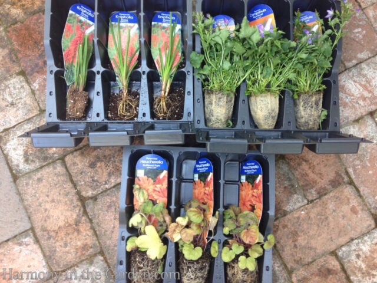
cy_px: 142
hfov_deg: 55.4
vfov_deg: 42.9
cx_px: 188
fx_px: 359
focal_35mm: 33
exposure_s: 1/40
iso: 50
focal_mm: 4.1
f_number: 2.4
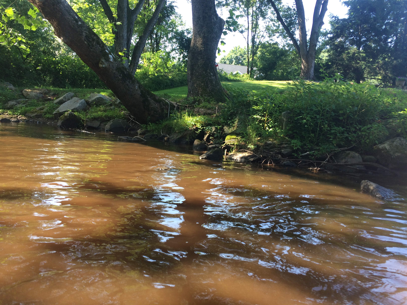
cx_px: 204
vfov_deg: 48.2
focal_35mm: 29
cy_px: 152
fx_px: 341
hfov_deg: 61.7
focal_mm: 4.15
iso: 32
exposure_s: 1/134
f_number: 2.2
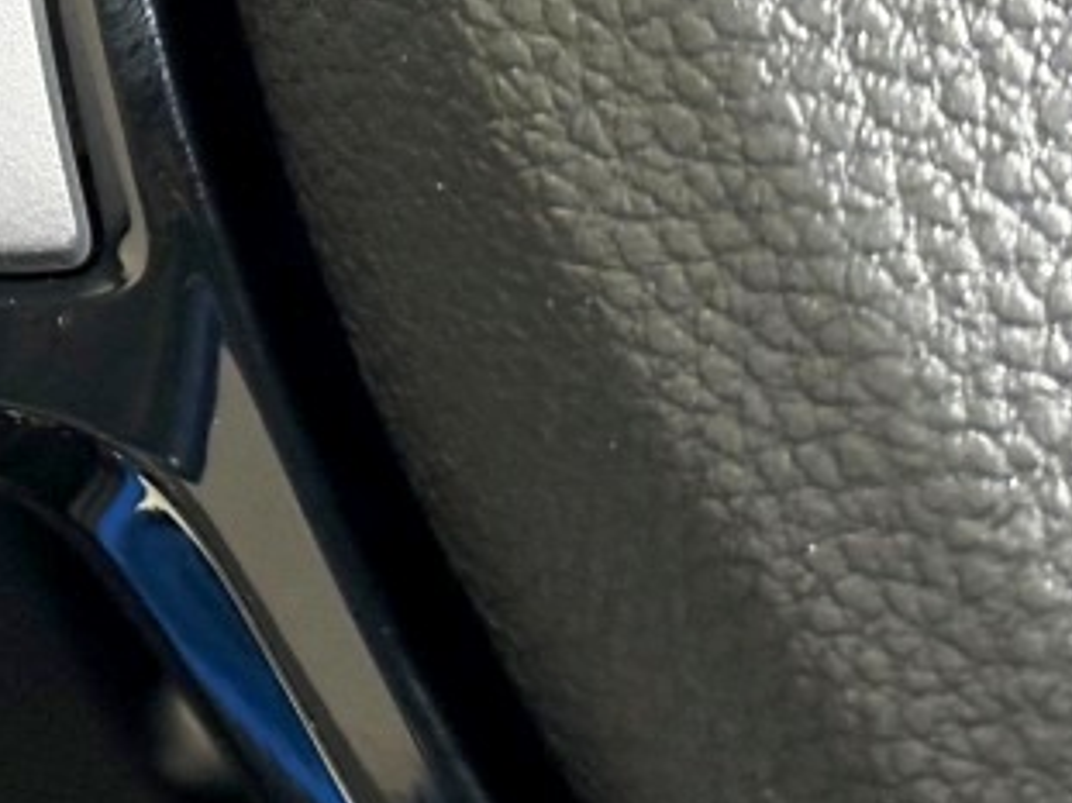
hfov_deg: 12.0
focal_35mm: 158
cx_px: -476
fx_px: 4891
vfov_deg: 9.3
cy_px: -176
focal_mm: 6.86
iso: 500
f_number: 1.78
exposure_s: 1/30
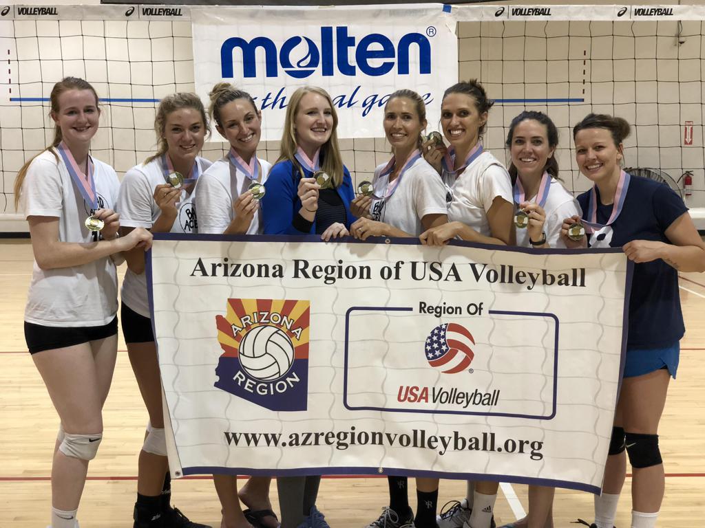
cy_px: 264
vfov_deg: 28.0
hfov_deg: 36.8
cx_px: 352
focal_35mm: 52
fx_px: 1059
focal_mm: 6
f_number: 2.4
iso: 100
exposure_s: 1/40
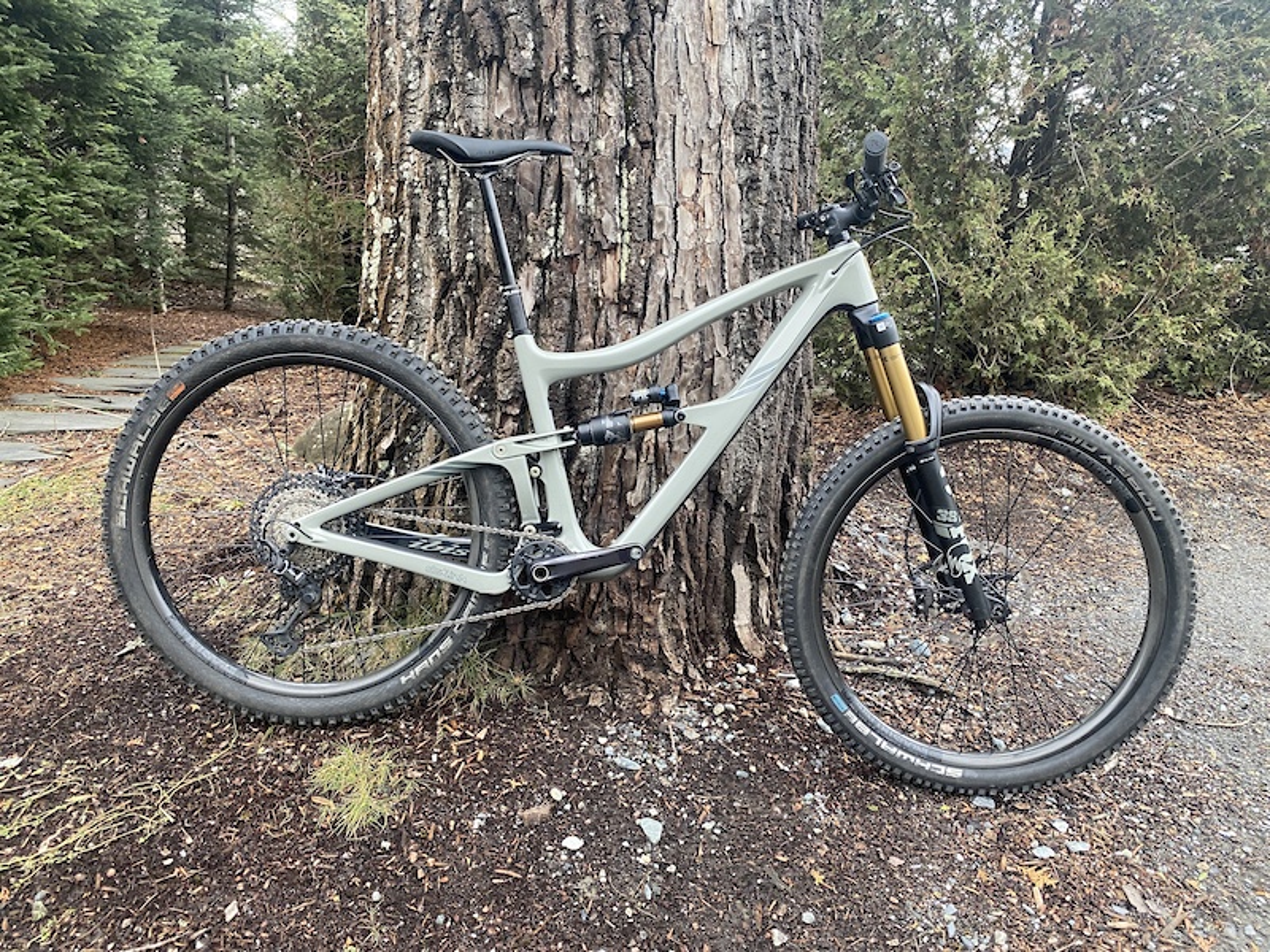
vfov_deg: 53.1
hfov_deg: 67.3
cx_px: 635
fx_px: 954
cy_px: 476
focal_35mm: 26
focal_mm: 4.25
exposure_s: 1/74
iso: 125
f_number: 1.8
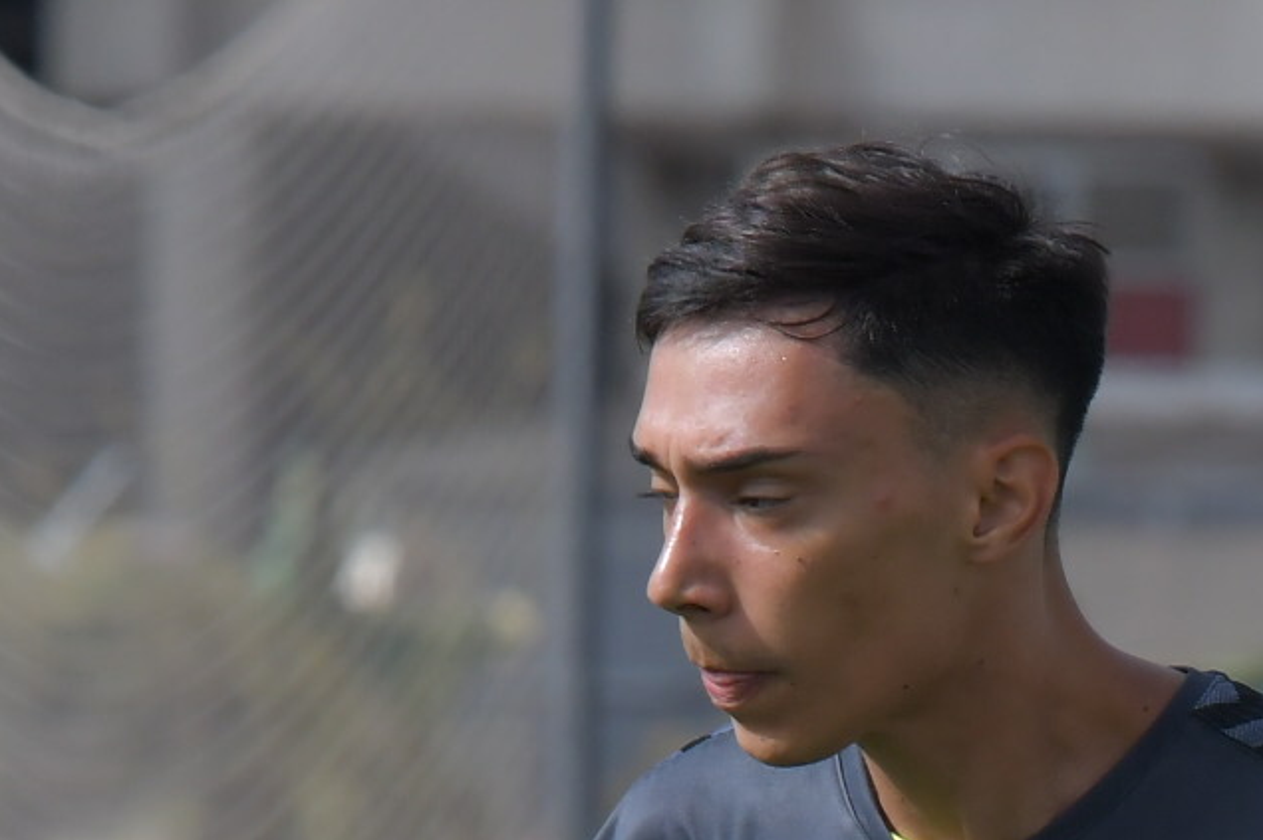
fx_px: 35265
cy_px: 1859
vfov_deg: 1.4
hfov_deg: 2.1
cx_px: 1585
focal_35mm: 1006
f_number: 8
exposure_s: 1/1250
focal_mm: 200
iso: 250
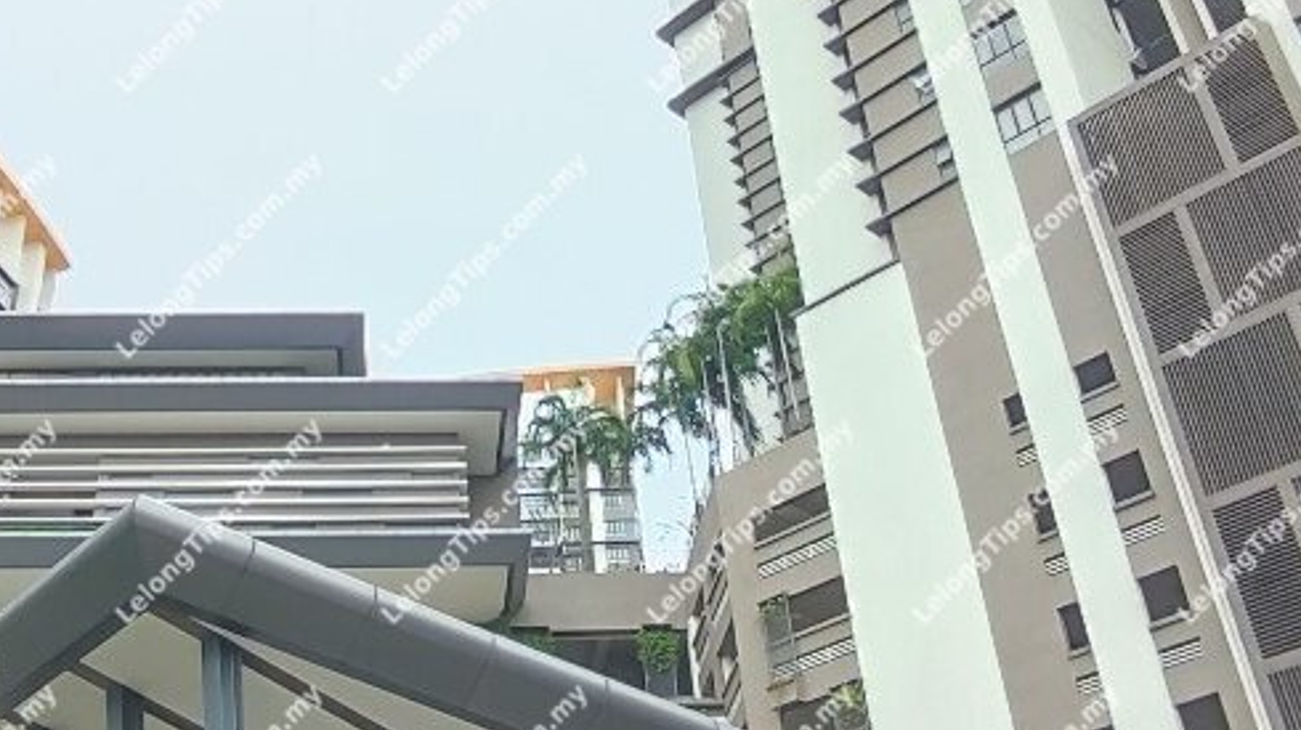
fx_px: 1552
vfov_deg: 25.5
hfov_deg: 44.8
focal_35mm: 45
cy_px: 53
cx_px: 435
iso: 50
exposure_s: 1/136
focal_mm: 1.65
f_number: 2.2
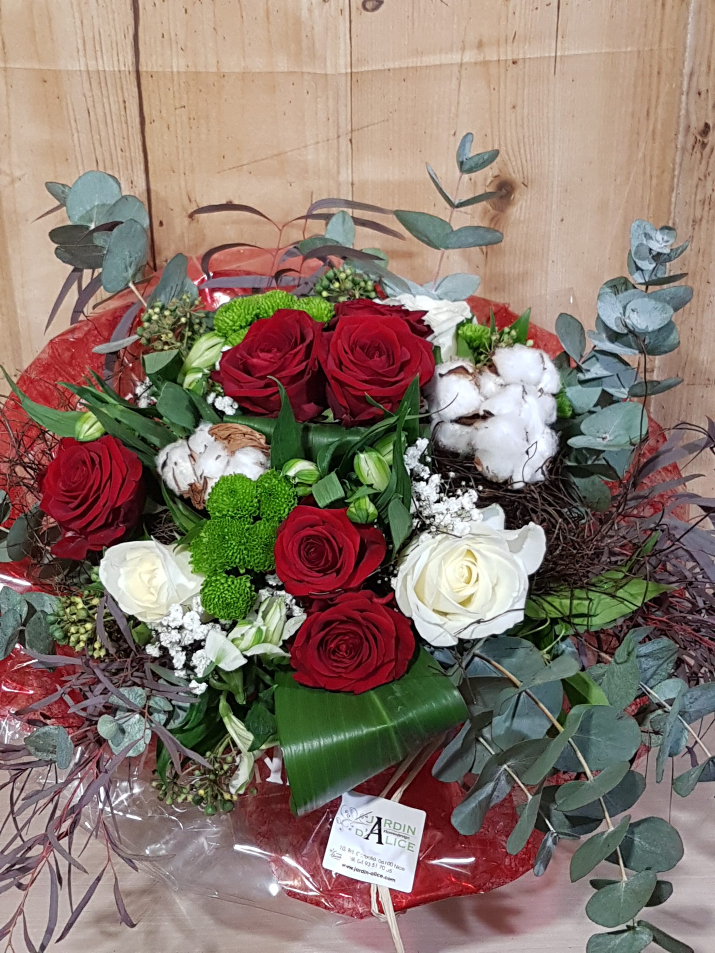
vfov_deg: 67.3
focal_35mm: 26
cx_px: 358
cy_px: 476
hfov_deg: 53.1
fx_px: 716
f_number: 1.7
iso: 125
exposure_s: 1/50
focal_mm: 4.2
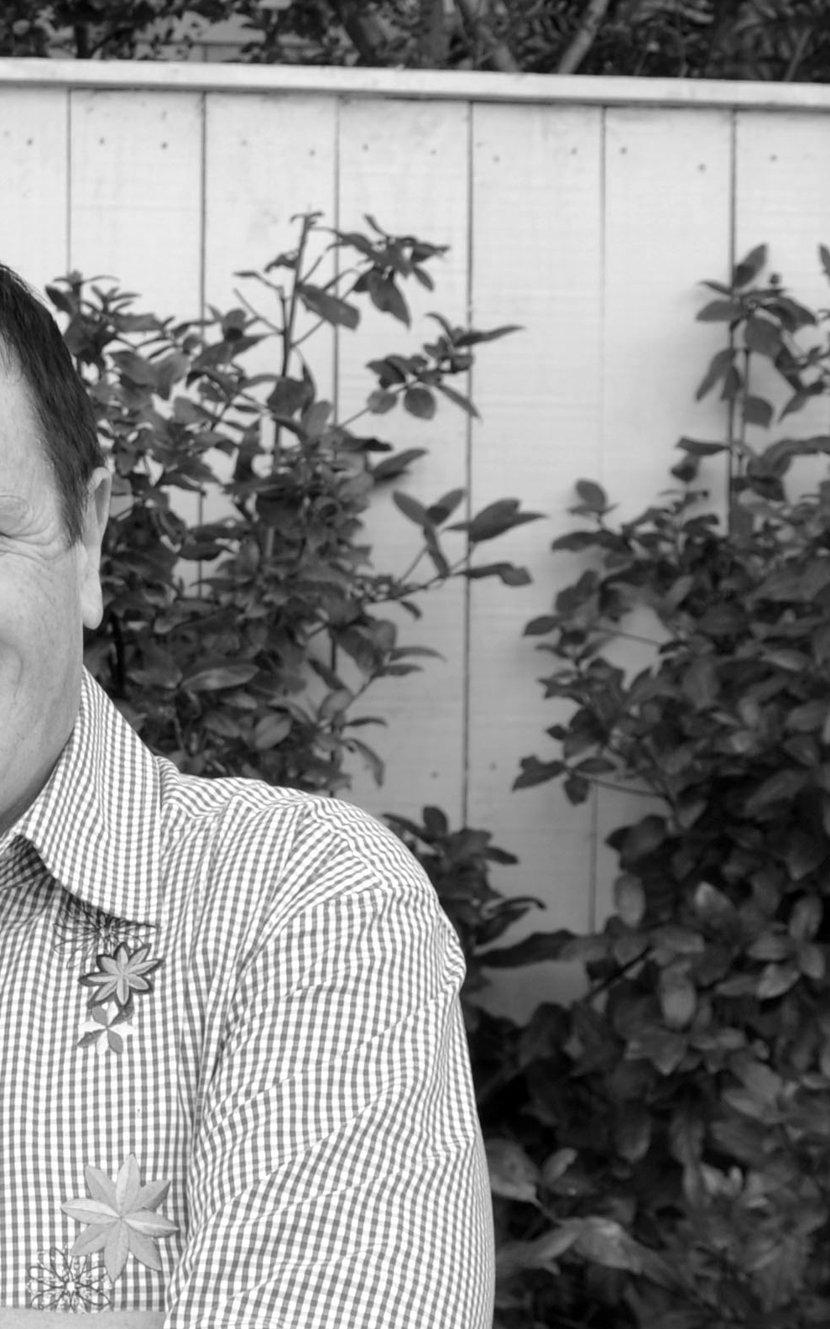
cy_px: 849
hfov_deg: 14.0
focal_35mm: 91
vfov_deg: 22.7
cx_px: -153
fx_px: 3294
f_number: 5
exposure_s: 1/100
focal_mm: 22
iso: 100
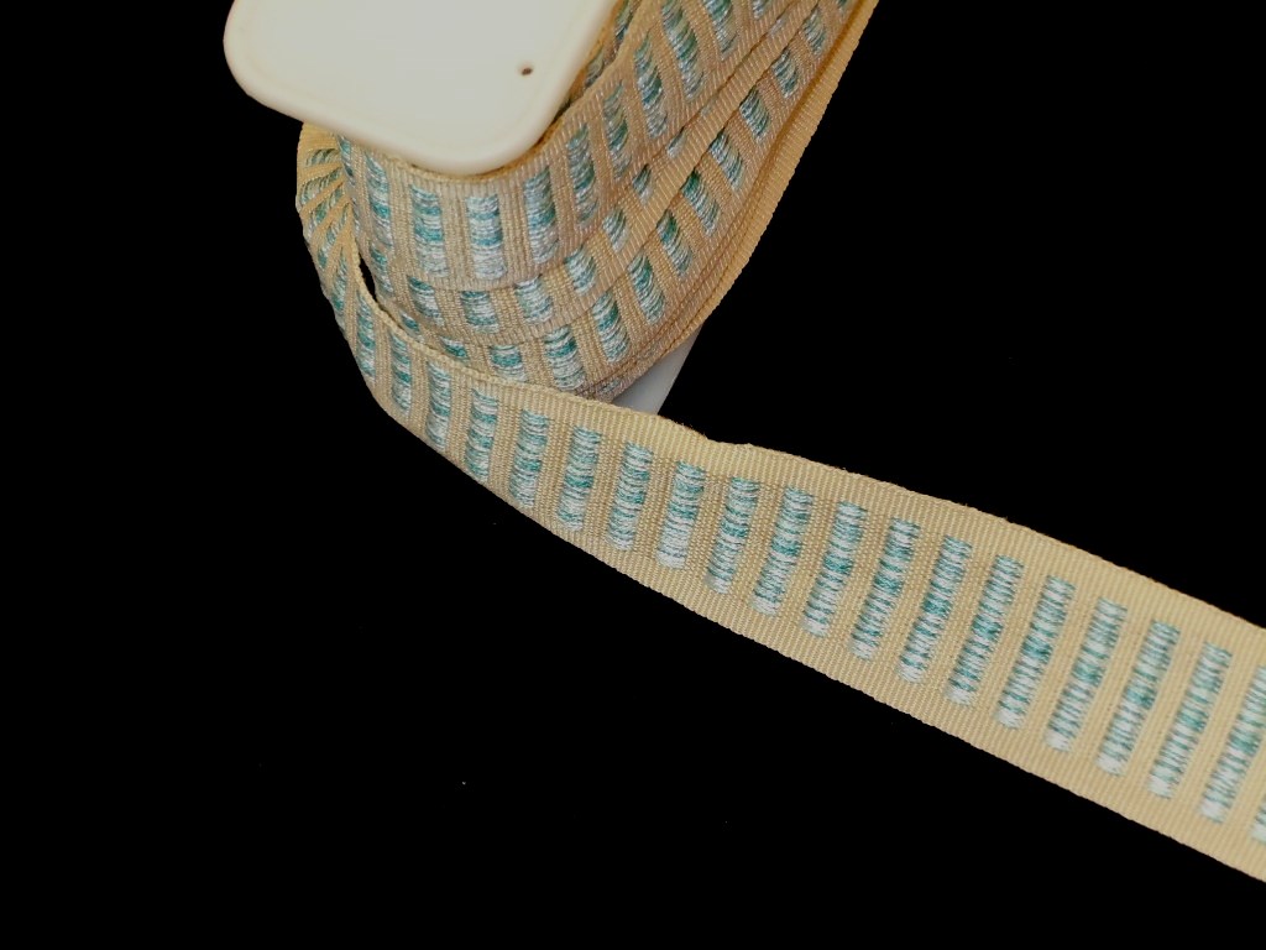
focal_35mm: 120
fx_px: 4389
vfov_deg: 12.3
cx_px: 633
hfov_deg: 16.4
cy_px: 475
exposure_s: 1/50
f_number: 5.4
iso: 800
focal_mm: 21.5
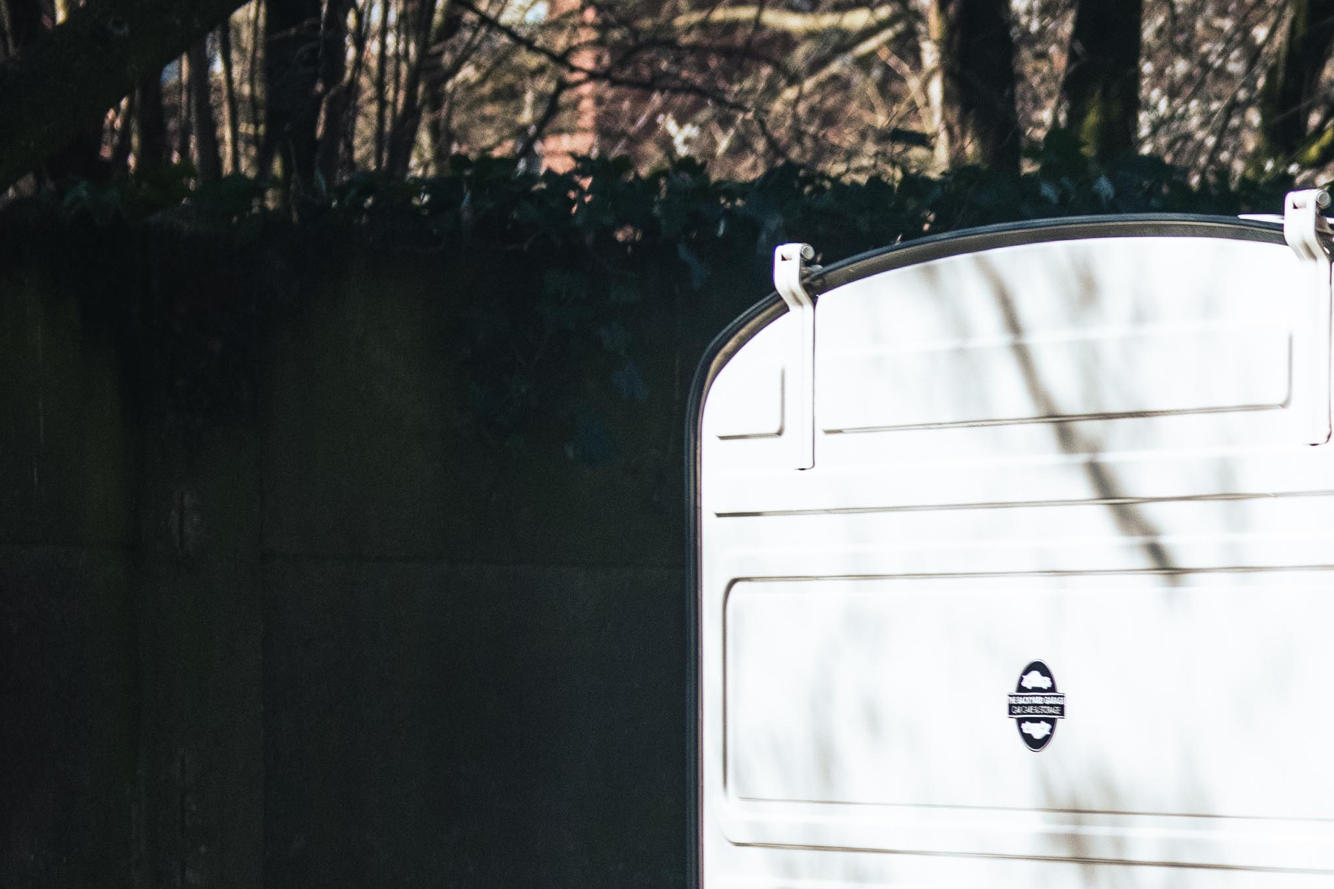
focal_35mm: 196
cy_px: 1299
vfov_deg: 6.9
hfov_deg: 10.1
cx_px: 2178
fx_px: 7262
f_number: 4
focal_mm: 48
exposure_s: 1/640
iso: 400
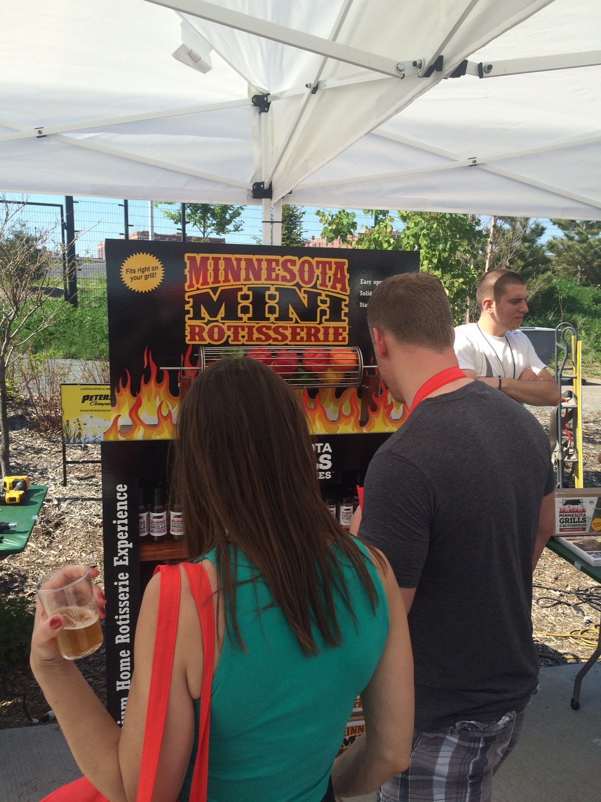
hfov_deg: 48.2
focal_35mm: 29
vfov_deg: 61.7
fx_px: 671
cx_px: 300
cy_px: 401
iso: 32
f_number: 2.2
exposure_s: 1/1140
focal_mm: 4.15
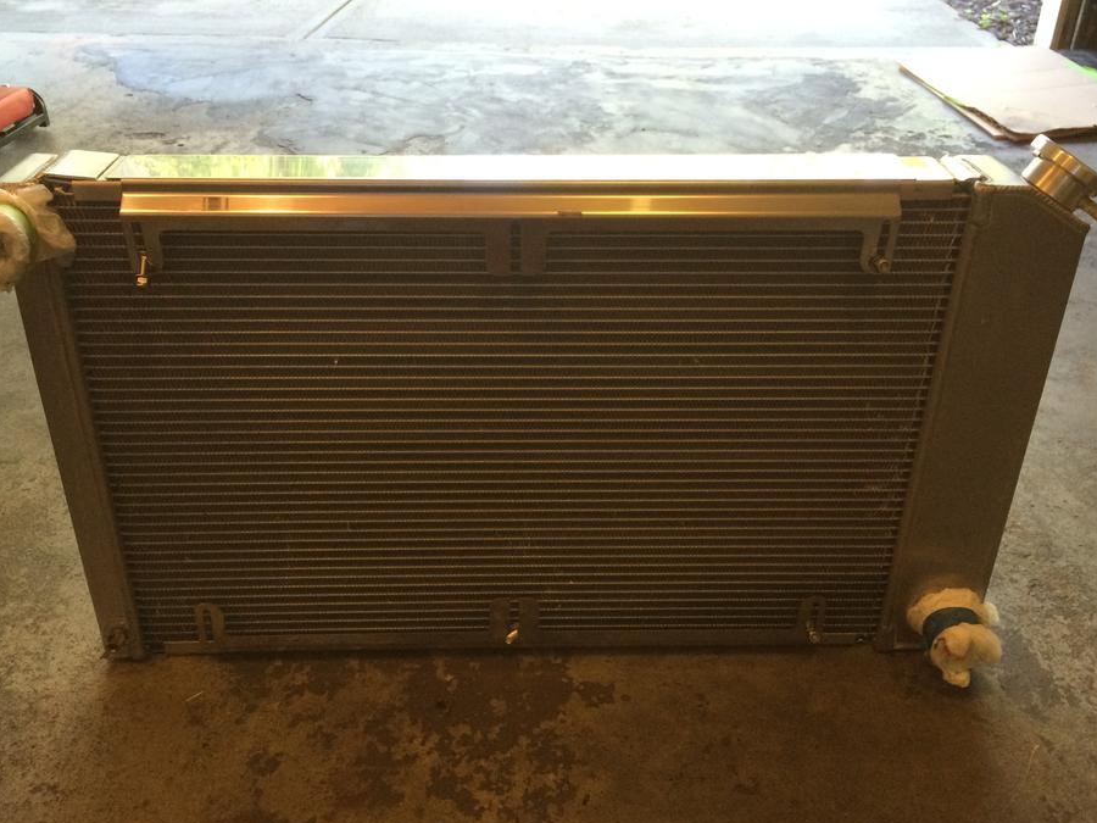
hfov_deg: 55.4
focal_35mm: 33
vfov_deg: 42.9
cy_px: 390
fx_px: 1046
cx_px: 542
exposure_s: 1/30
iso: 50
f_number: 2.2
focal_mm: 4.15
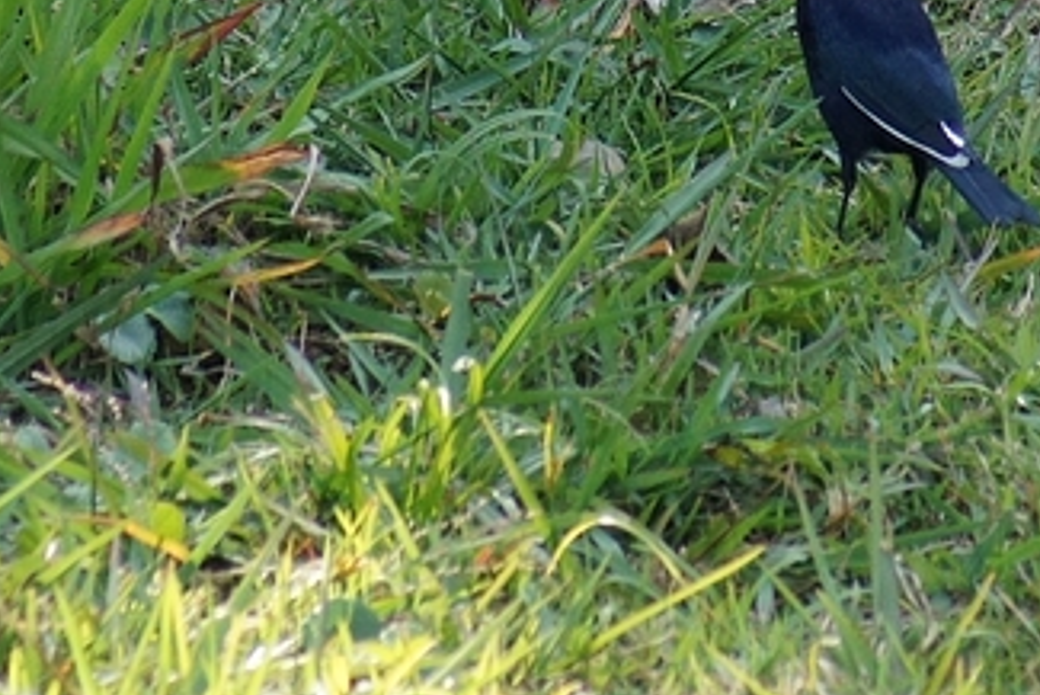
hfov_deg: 2.3
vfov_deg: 1.6
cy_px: 30
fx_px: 25577
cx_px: 893
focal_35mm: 885
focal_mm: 300
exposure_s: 1/500
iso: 1000
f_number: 9
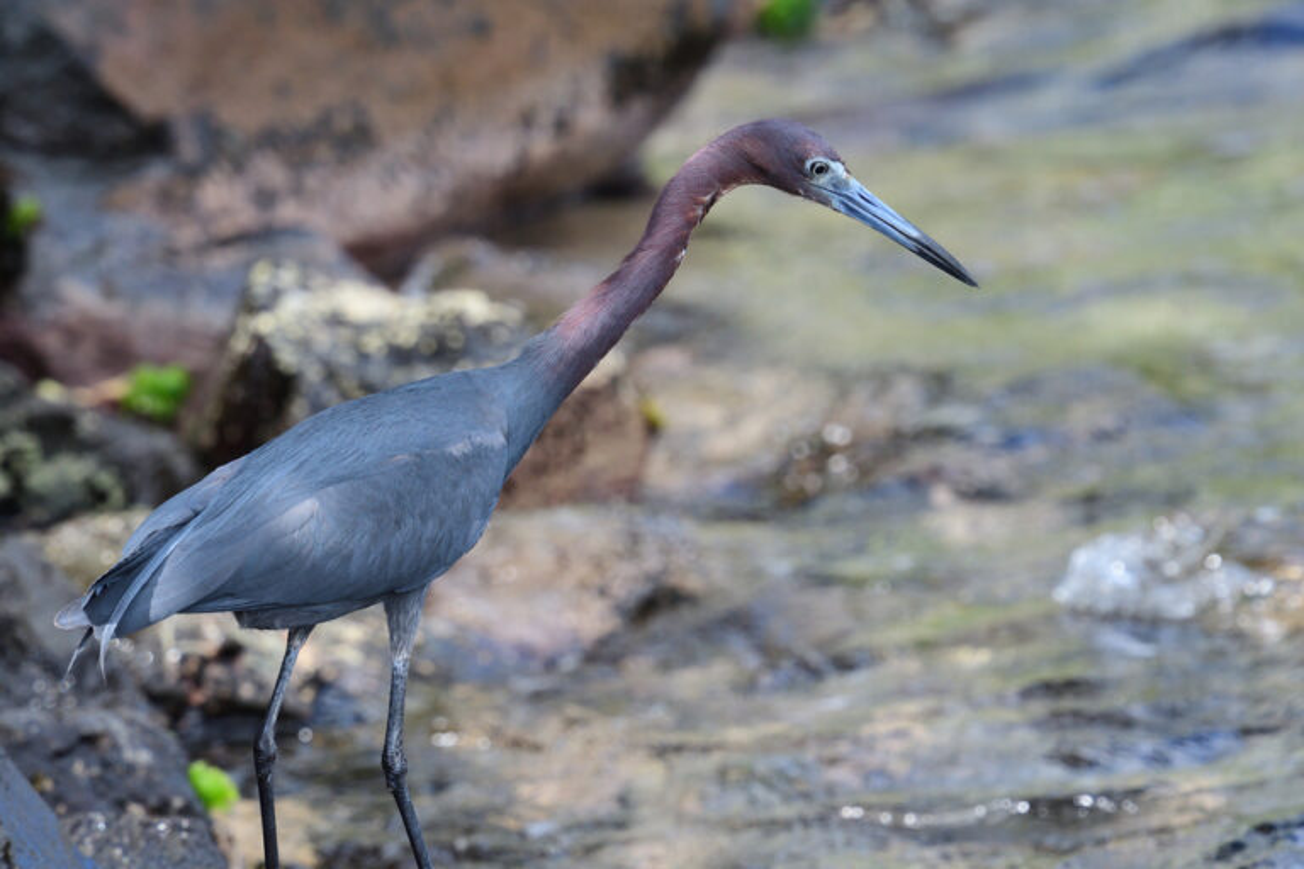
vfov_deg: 2.2
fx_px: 22818
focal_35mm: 630
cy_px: 434
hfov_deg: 3.3
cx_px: 652
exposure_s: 1/640
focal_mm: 420
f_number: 8
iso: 800
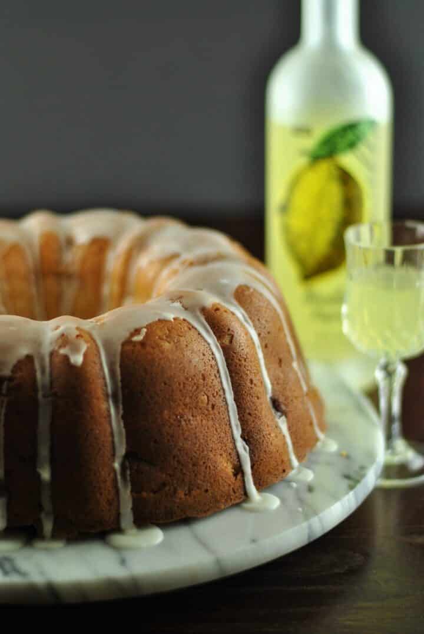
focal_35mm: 75
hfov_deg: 18.2
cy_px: 317
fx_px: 1321
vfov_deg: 27.0
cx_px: 212
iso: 200
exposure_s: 1/400
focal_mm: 50
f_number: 1.8
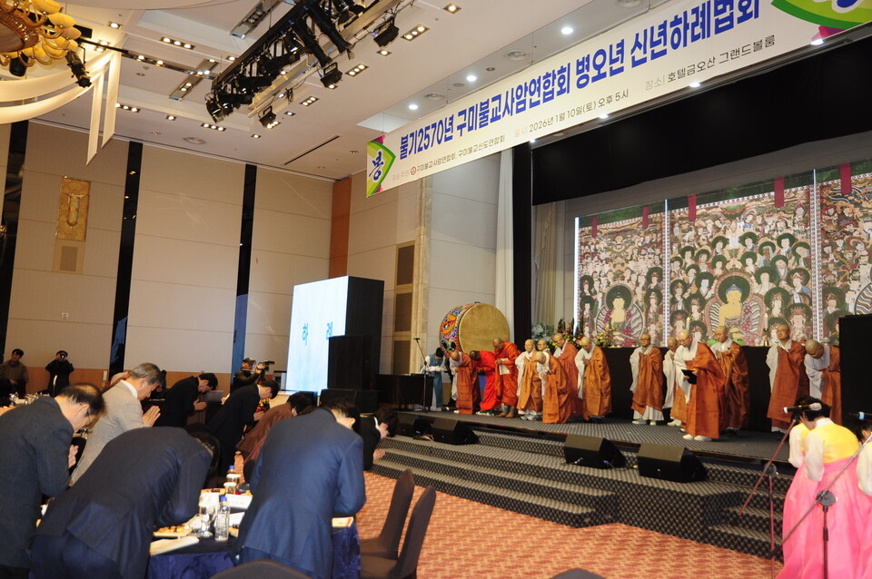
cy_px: 290
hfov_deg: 64.6
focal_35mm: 28
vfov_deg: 45.6
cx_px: 436
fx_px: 690
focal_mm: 19
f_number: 3.8
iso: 400
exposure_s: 1/60
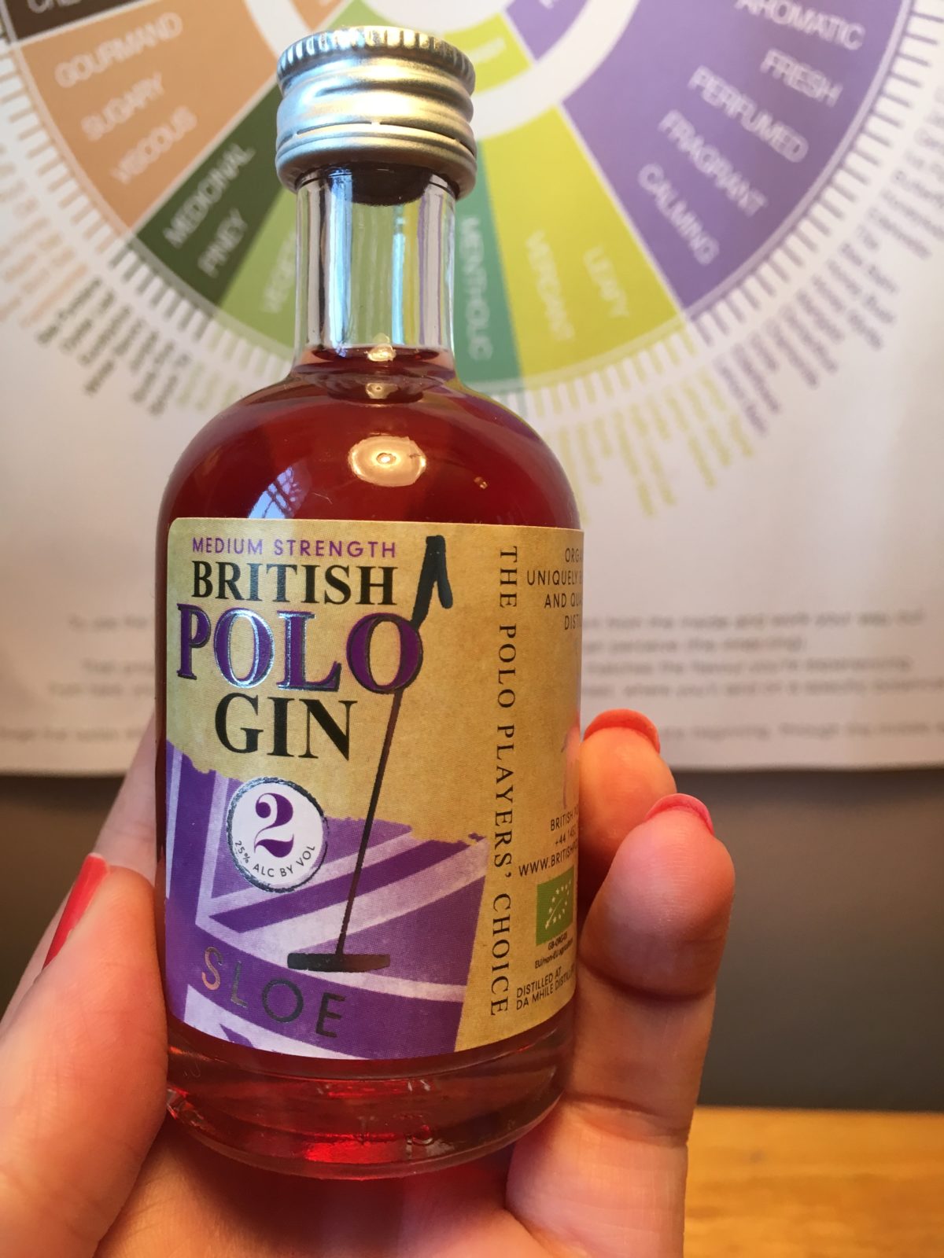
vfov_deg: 61.7
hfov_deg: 48.2
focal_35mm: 29
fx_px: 1054
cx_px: 472
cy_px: 629
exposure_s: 1/33
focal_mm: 4.15
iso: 50
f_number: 2.2
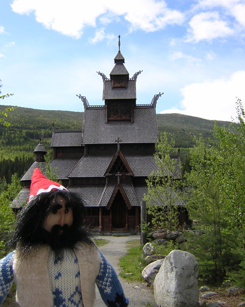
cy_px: 151
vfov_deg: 47.9
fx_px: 344
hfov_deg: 39.2
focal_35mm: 38
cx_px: 122
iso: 100
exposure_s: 1/191
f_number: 5.2
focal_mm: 4.7
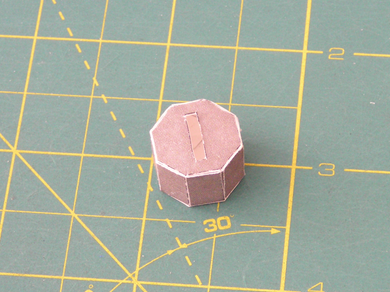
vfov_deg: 7.9
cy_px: 159
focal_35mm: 189
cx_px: 204
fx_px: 2129
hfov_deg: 10.5
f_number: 5.3
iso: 200
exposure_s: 1/2.4
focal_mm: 19.2
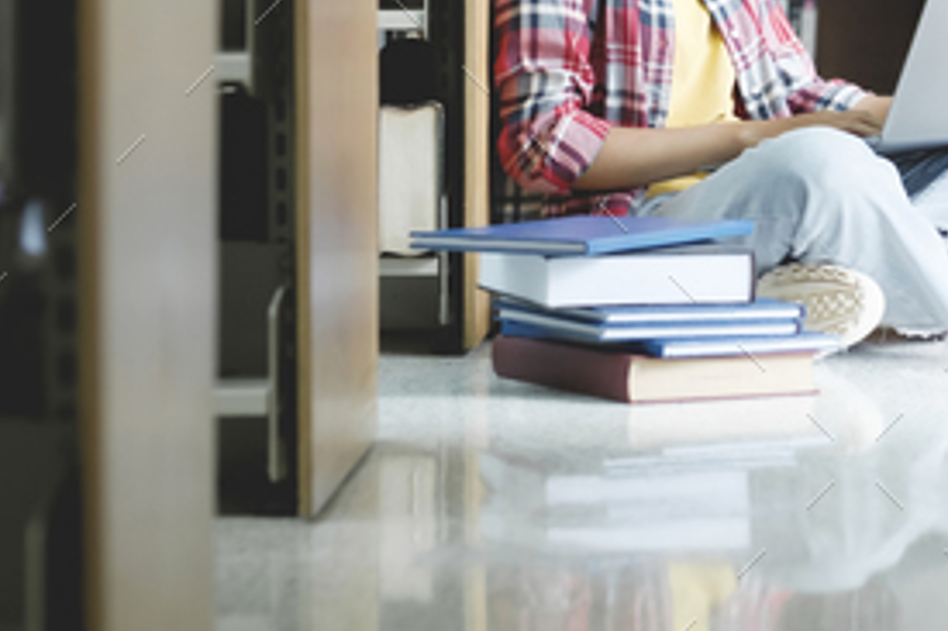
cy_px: 102
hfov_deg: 12.7
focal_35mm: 161
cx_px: 838
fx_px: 4237
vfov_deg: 8.5
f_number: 2.5
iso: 500
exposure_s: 1/125
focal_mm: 50
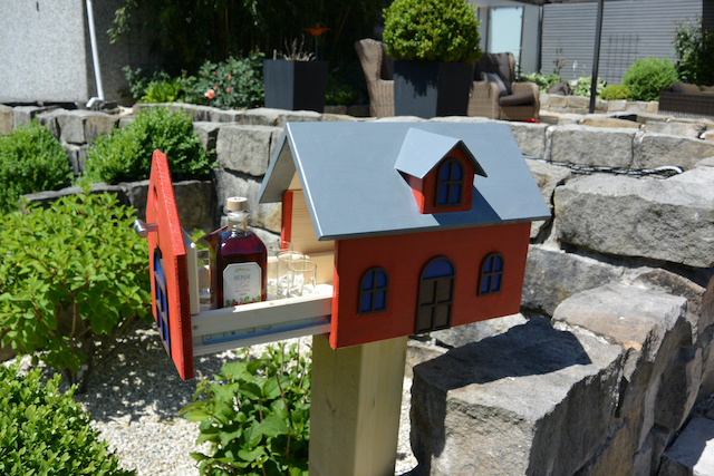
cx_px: 357
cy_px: 238
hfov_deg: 63.6
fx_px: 575
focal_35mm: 29
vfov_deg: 45.0
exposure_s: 1/1250
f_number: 4.5
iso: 160
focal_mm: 11
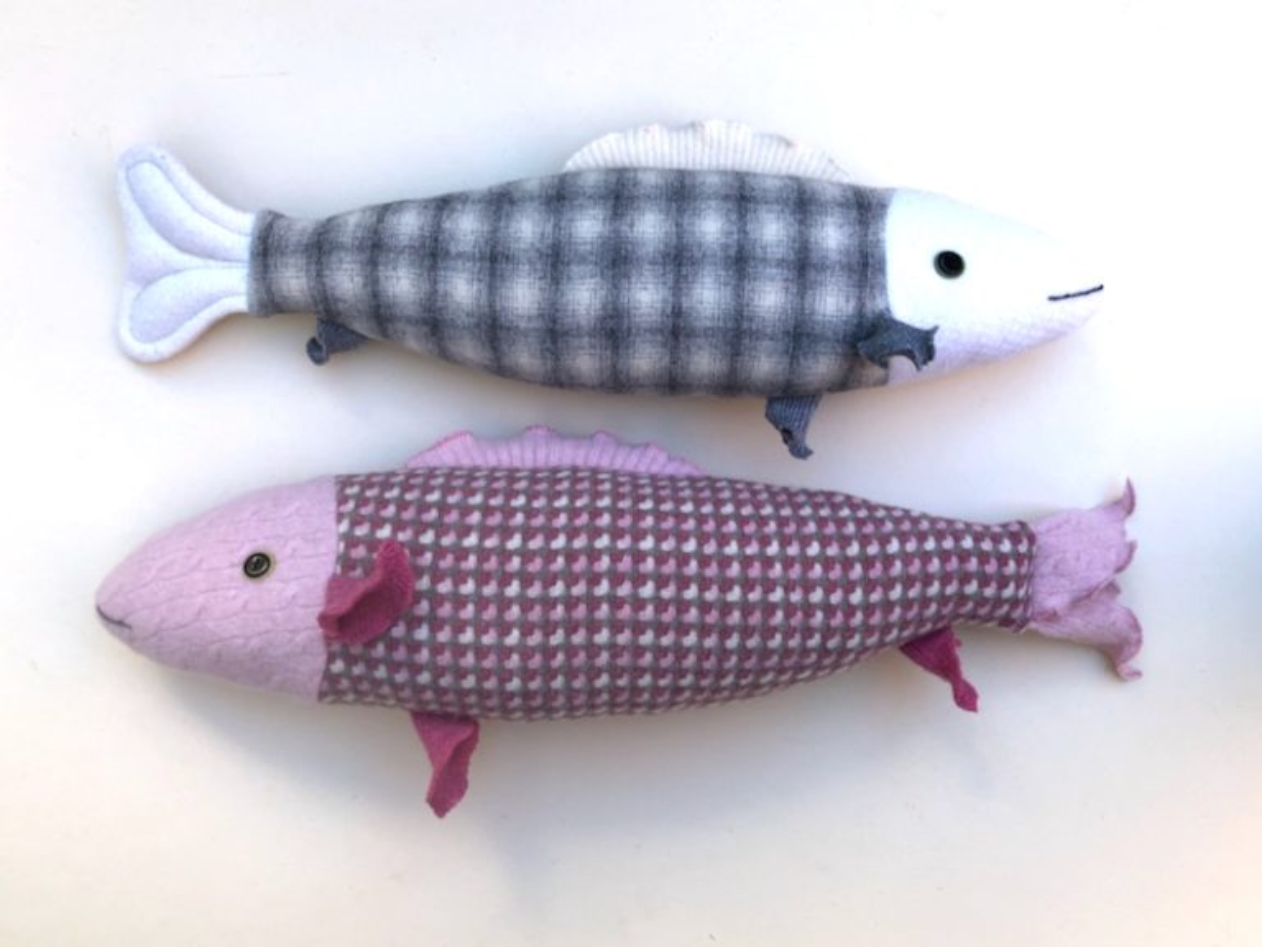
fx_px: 1021
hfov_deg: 63.4
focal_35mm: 28
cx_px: 631
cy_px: 474
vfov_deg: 49.7
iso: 25
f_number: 1.8
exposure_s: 1/120
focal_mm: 3.99
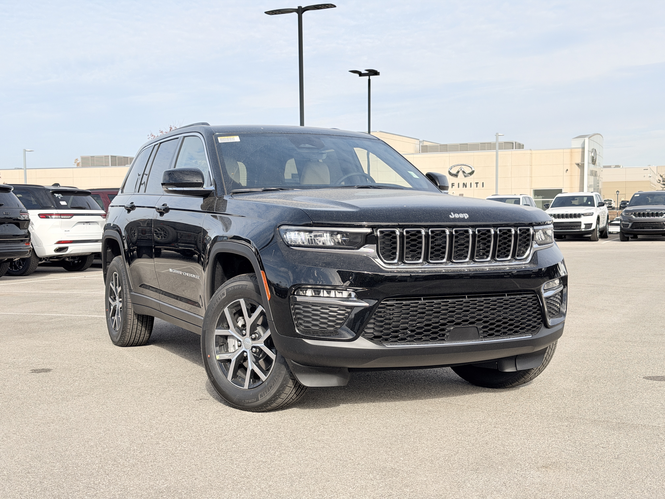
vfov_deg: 30.3
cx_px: 332
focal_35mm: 48
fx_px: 922
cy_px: 250
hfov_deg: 39.7
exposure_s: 1/5208
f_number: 1.78
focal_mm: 6.76
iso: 64
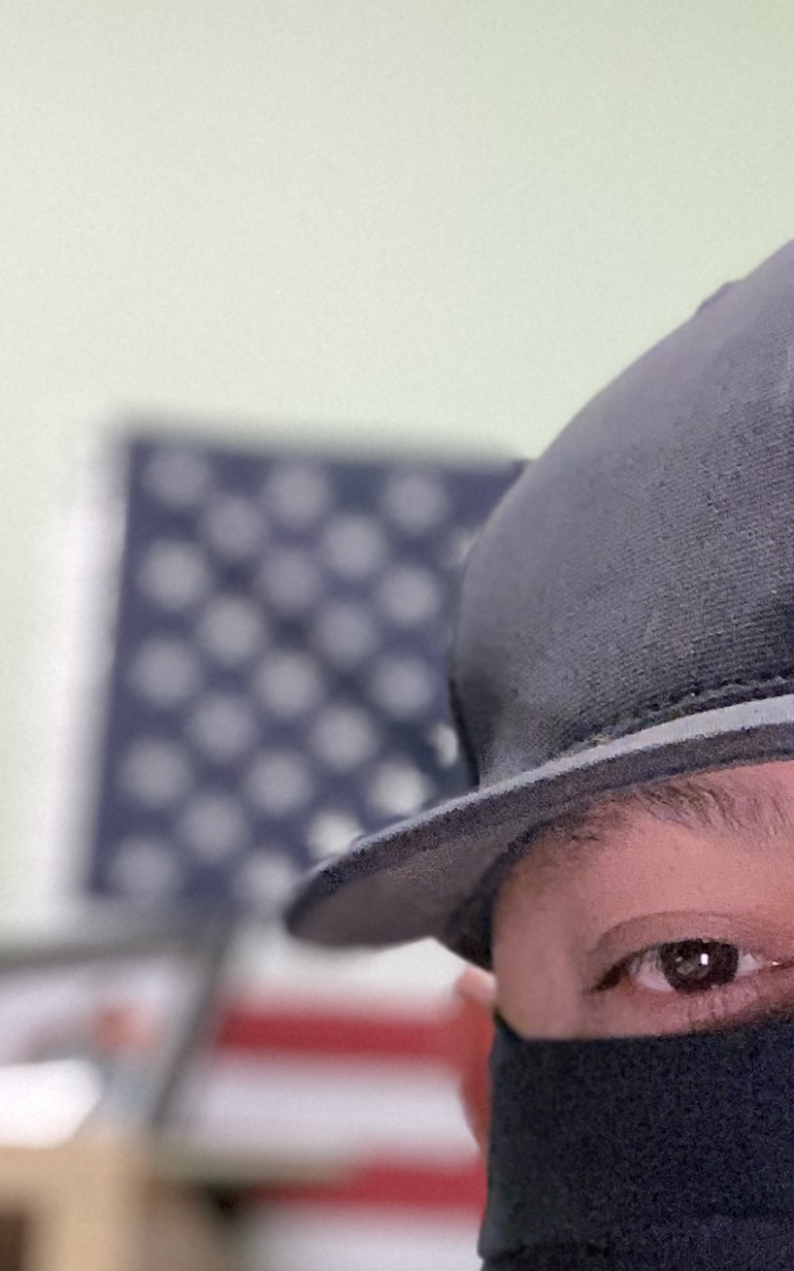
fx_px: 2597
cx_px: 995
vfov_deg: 25.9
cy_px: 1314
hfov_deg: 16.5
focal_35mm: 75
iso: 640
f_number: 2.2
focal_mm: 2.71
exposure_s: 1/34
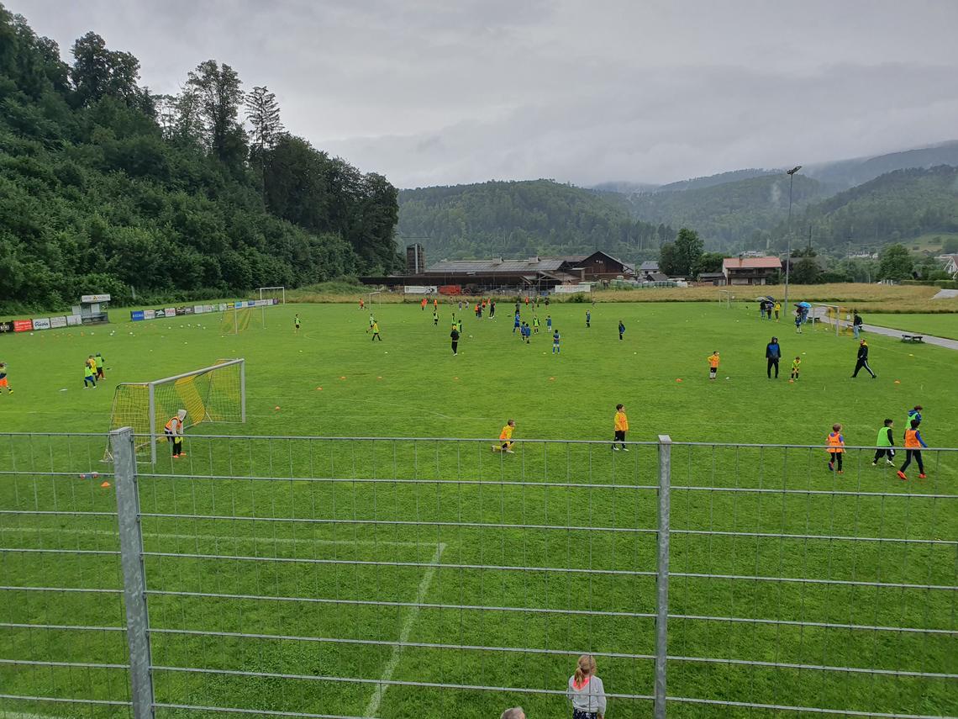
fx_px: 720
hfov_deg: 67.3
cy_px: 360
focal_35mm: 26
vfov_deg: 53.1
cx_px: 479
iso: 50
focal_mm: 4.32
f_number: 2.4
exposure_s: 1/734
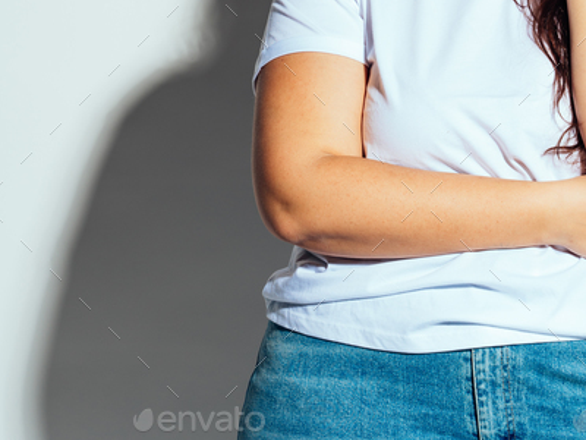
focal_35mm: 149
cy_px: -30
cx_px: 415
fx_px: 2522
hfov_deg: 13.2
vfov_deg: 9.9
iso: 80
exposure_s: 1/160
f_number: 10
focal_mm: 70
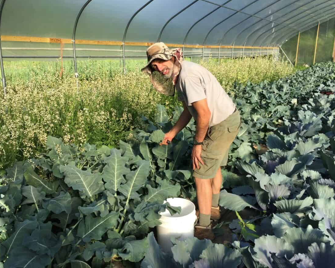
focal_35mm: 31
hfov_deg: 57.1
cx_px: 156
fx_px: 307
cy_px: 136
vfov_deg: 47.1
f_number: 2.2
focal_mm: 4.15
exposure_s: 1/1099
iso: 32
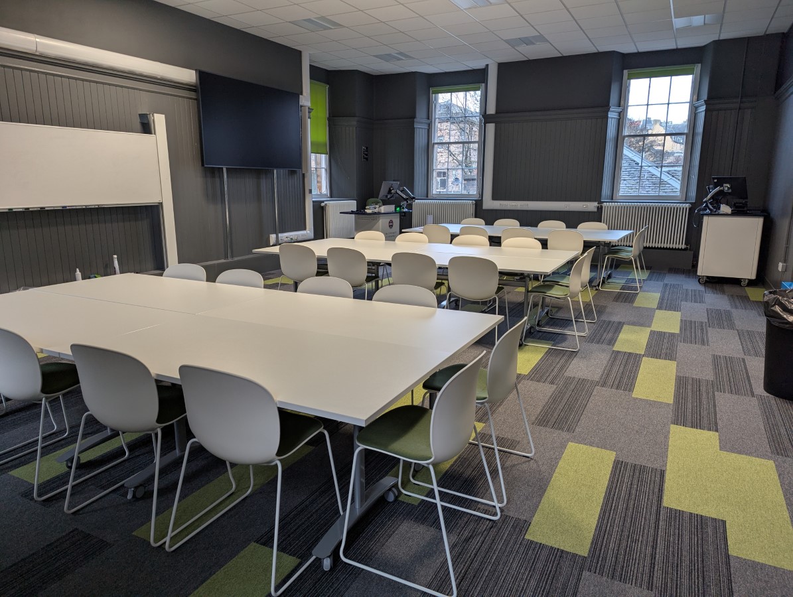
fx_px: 551
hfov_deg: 71.5
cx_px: 396
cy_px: 298
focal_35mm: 24
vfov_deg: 56.9
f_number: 1.85
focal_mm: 6.81
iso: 40
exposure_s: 1/23.8
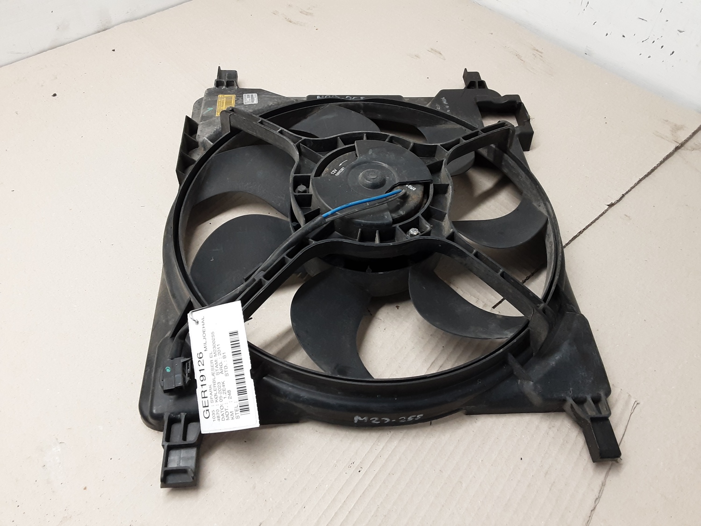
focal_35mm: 28
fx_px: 567
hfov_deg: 63.4
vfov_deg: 49.7
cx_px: 350
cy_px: 263
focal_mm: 2.9
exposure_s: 1/50
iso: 100
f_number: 1.9
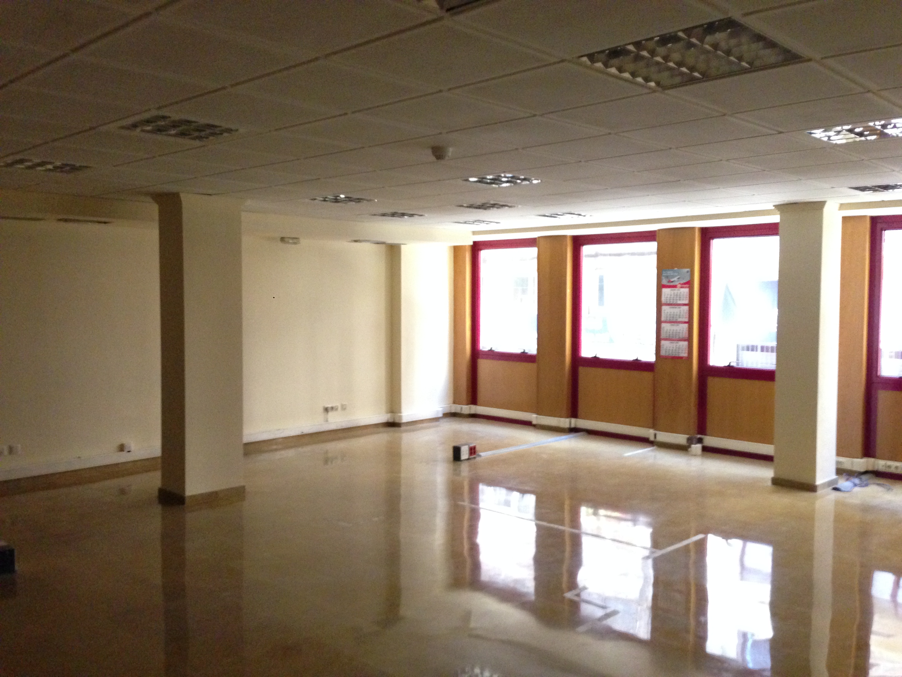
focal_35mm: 33
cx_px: 451
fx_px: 860
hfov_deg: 55.4
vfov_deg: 42.9
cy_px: 338
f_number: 2.4
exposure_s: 1/15
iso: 400
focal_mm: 4.12
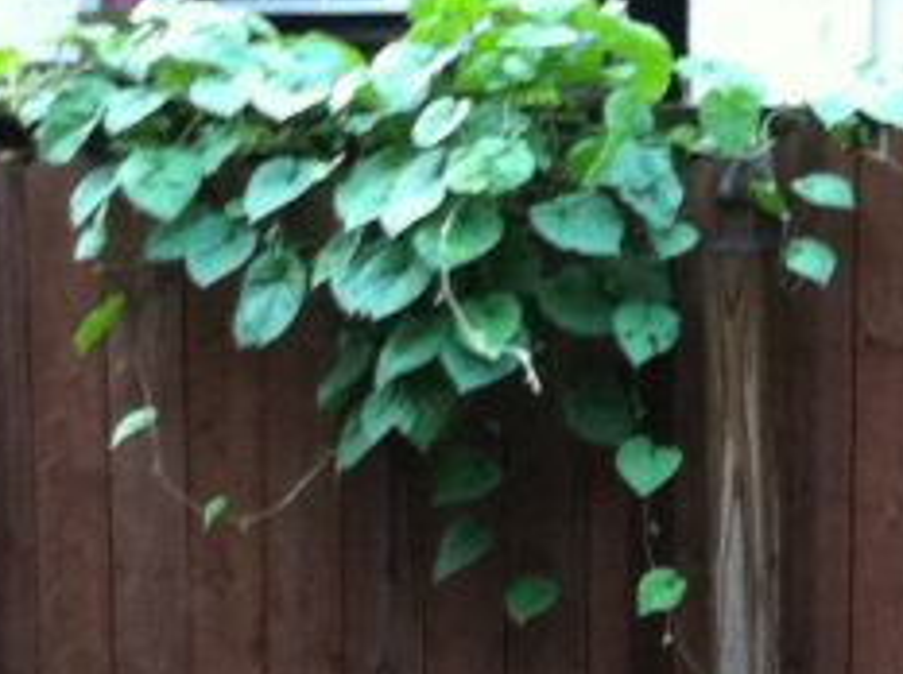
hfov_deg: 12.8
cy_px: 688
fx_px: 4011
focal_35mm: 154
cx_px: 624
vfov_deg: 9.5
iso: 250
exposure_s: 1/15
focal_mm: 3.85
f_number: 2.8
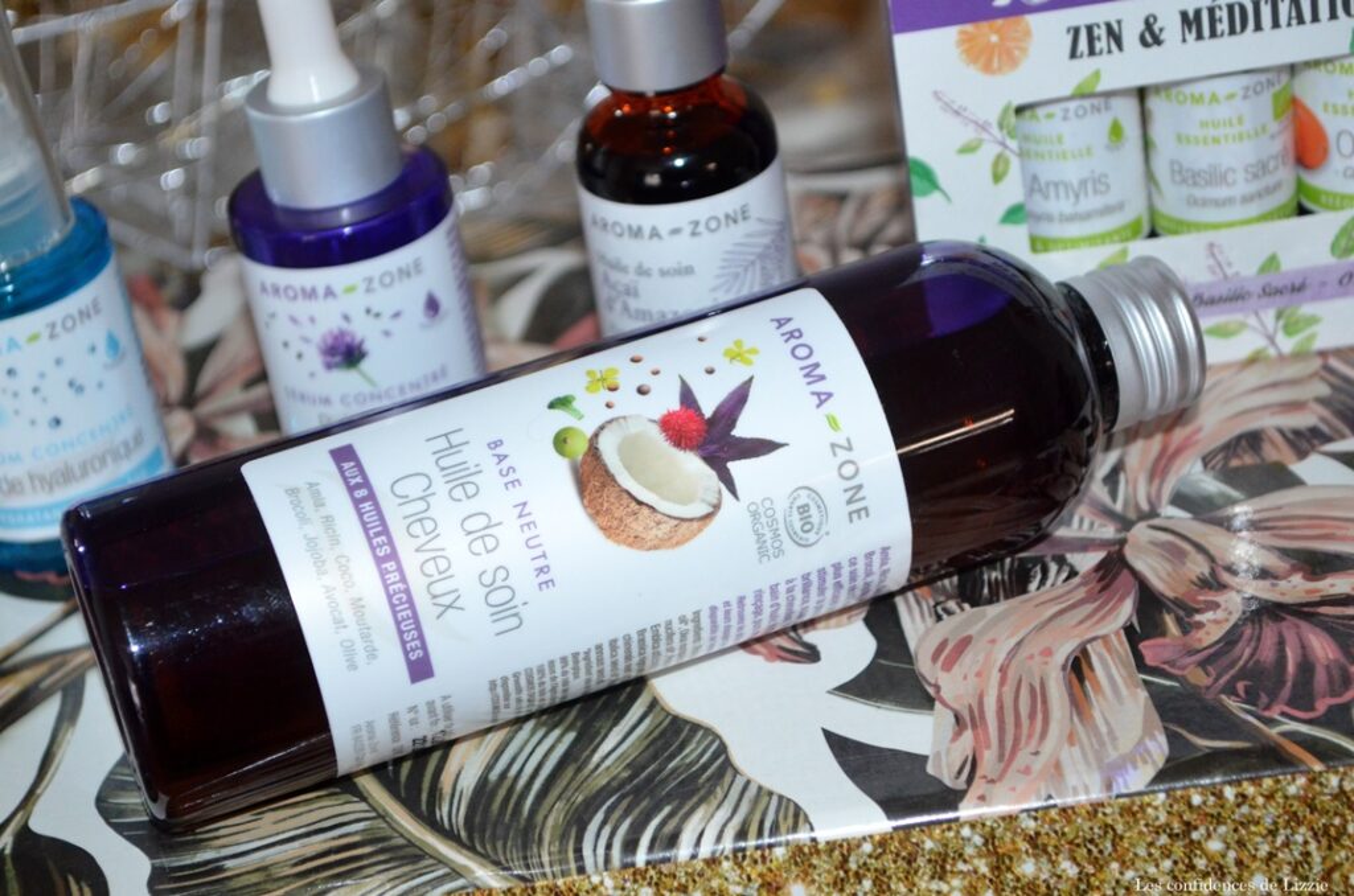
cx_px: 677
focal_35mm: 82
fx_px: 3096
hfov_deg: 24.7
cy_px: 448
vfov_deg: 16.5
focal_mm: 55
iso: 2000
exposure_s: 1/60
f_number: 5.6
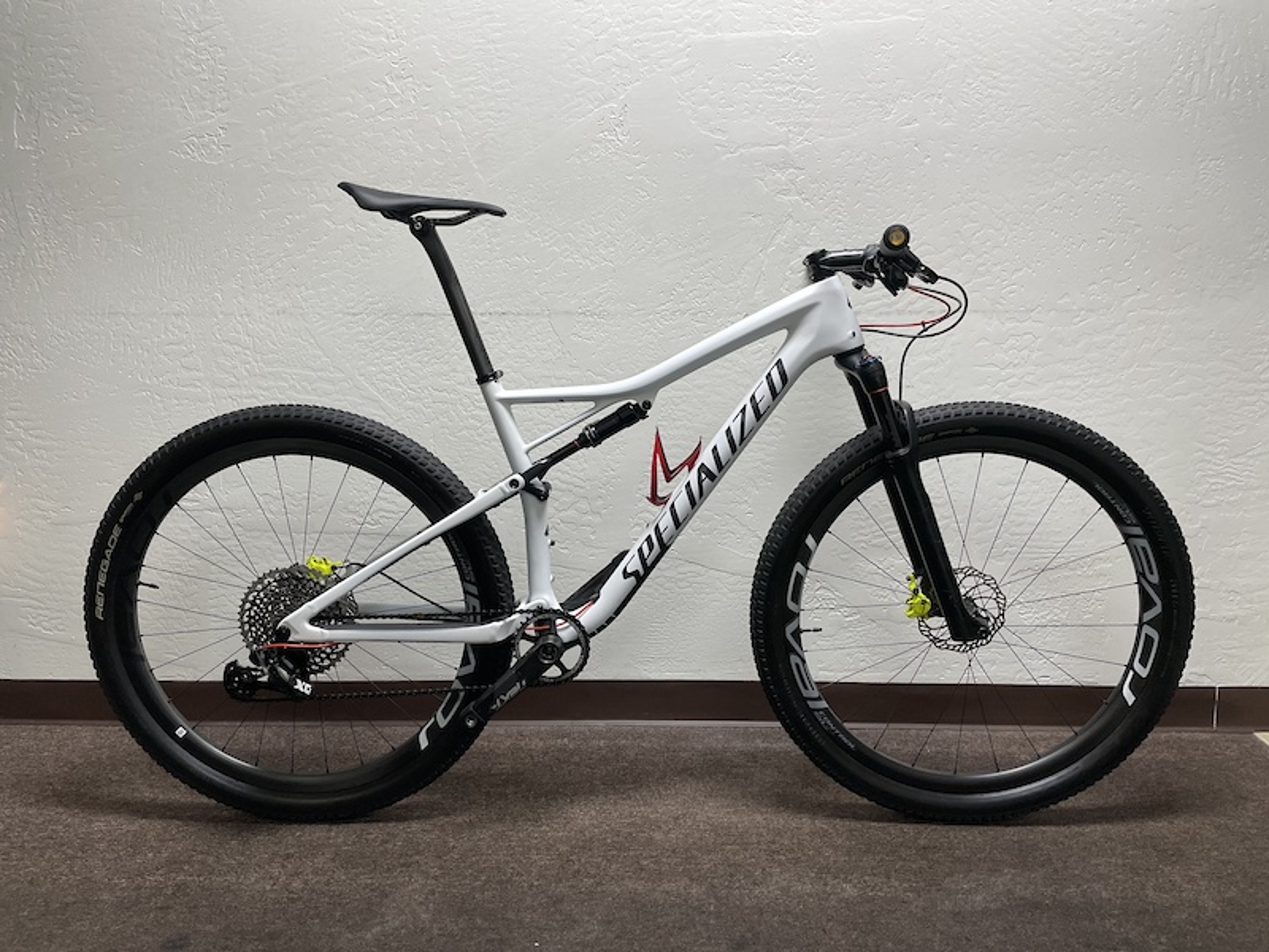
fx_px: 953
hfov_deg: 67.3
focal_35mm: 26
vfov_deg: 53.1
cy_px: 476
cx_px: 634
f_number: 1.6
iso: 100
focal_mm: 4.2
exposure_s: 1/120
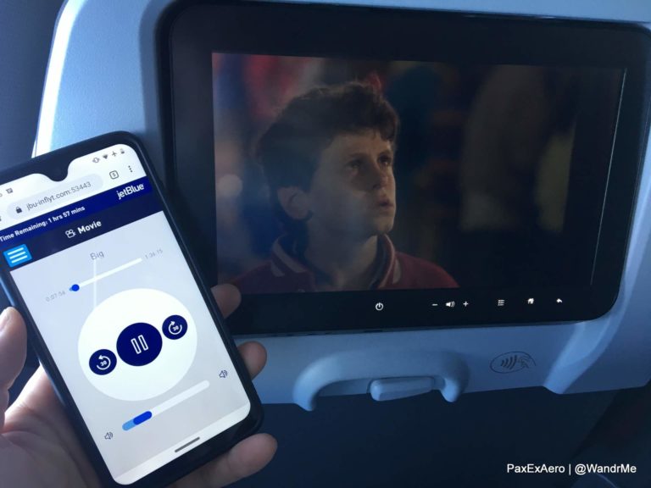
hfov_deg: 61.7
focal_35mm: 29
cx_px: 326
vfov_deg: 48.2
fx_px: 545
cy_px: 244
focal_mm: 4.15
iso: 64
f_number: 2.2
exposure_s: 1/30
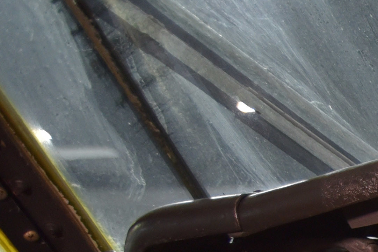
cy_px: 589
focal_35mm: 89
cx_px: 995
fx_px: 934
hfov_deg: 13.4
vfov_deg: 12.4
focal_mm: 16
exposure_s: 1/60
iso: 1000
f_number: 3.2
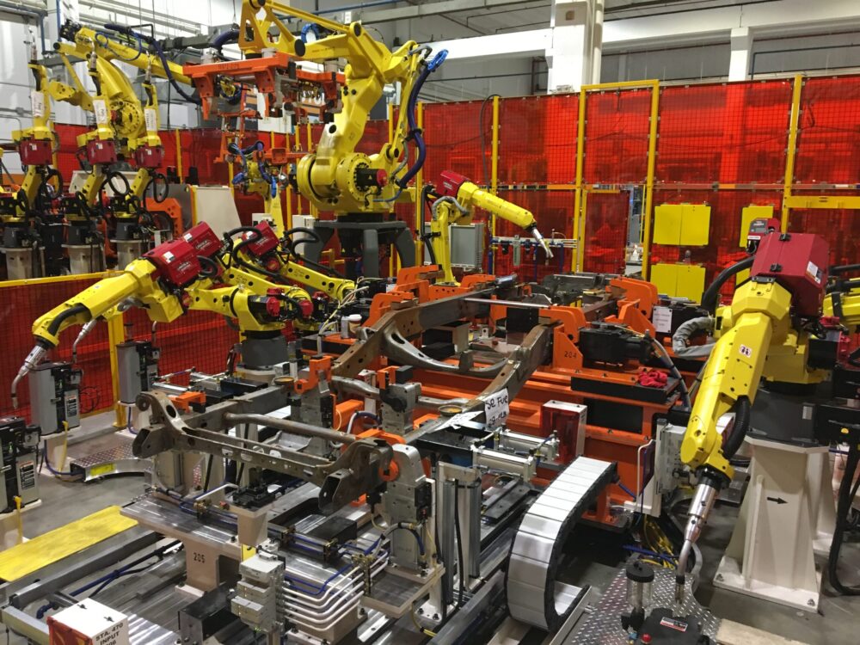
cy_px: 322
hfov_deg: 61.7
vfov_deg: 48.2
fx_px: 720
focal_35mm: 29
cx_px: 430
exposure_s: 1/30
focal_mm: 4.15
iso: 160
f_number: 2.2
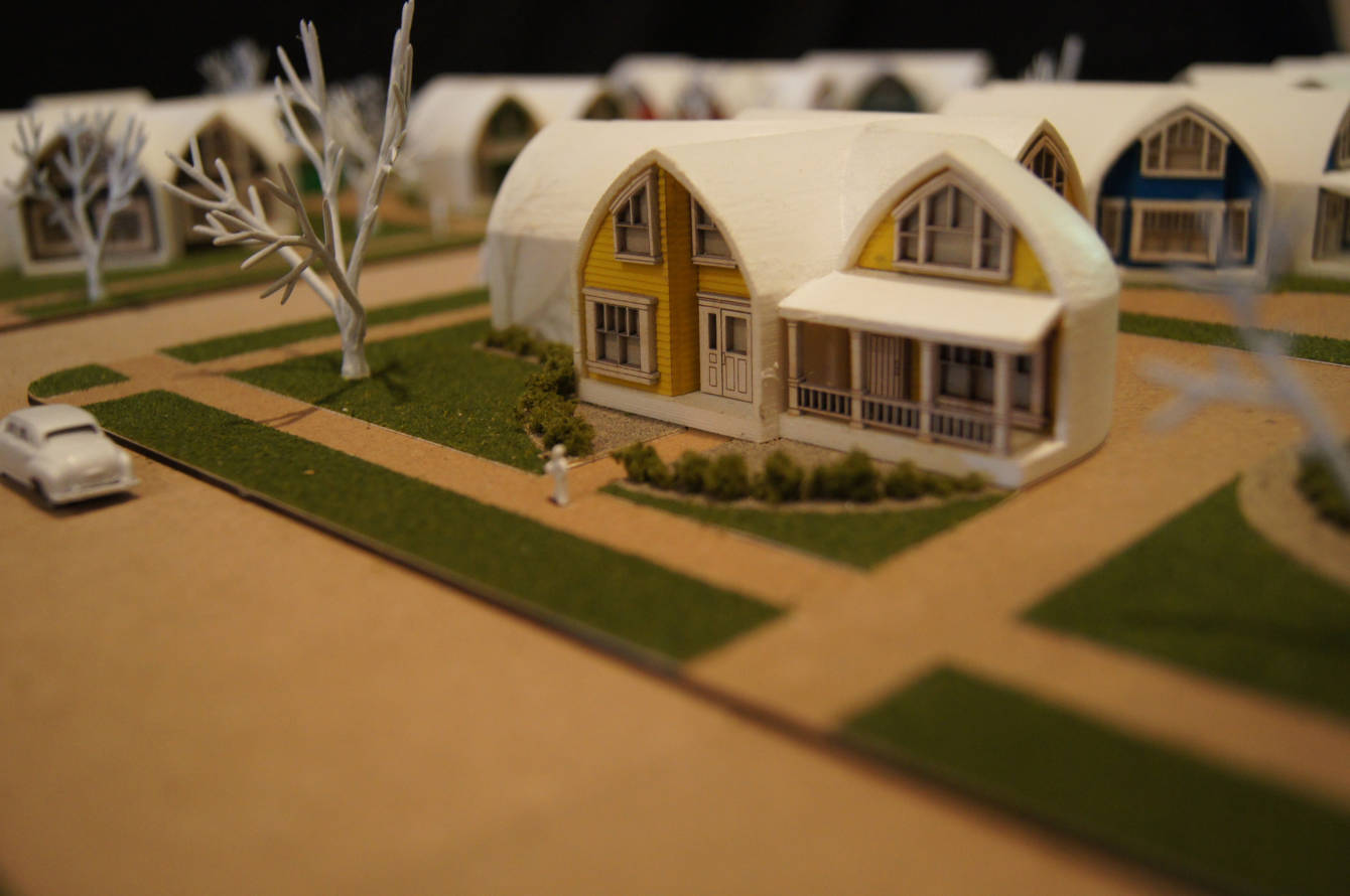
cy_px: 448
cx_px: 675
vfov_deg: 36.8
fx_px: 1348
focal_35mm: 36
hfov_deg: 53.2
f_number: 4
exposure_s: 1/40
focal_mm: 24
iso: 1000
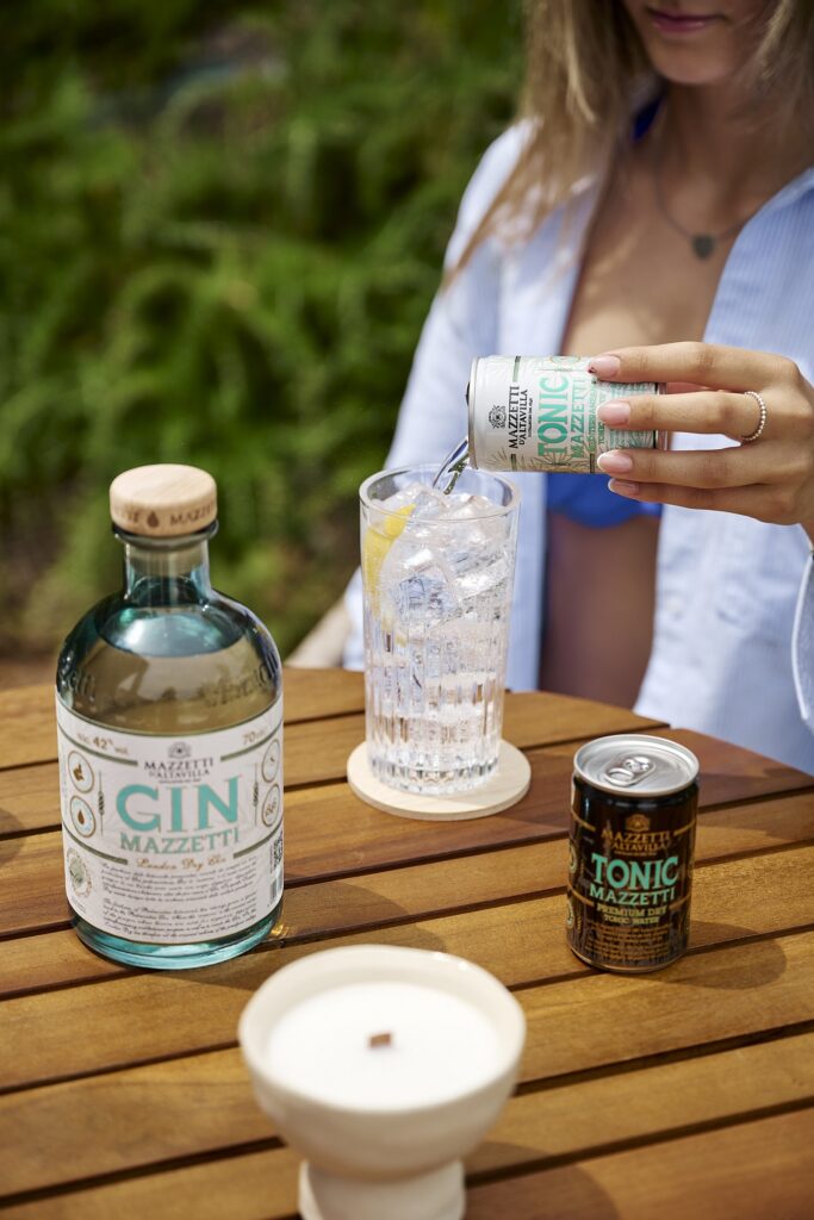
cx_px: 407
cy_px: 610
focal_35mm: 70
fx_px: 2373
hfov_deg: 19.5
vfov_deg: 28.8
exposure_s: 1/2000
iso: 100
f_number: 3.5
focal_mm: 70
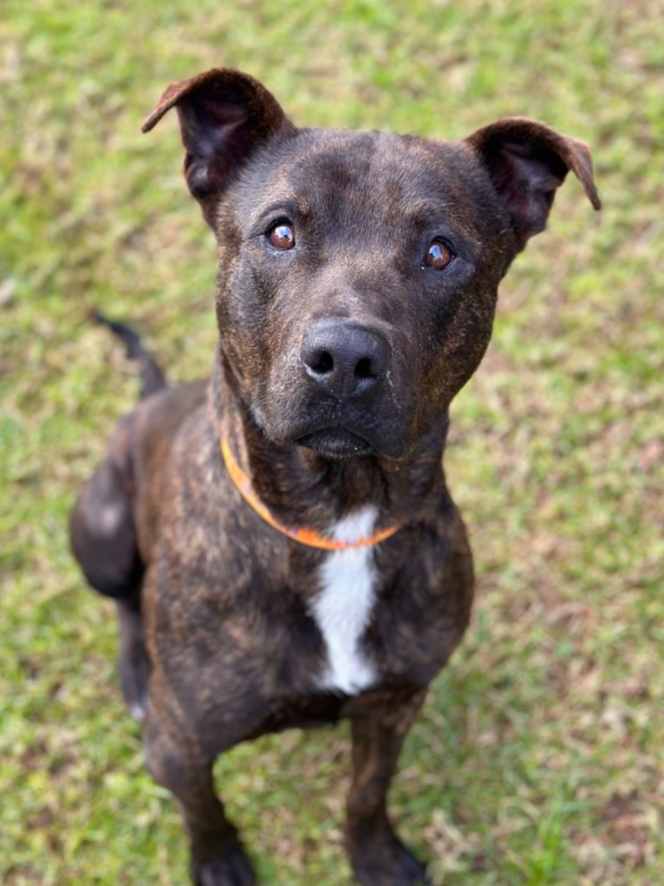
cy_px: 487
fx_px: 1381
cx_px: 324
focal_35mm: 54
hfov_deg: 27.0
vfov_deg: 35.5
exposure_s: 1/311
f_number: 1.78
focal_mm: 6.86
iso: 80
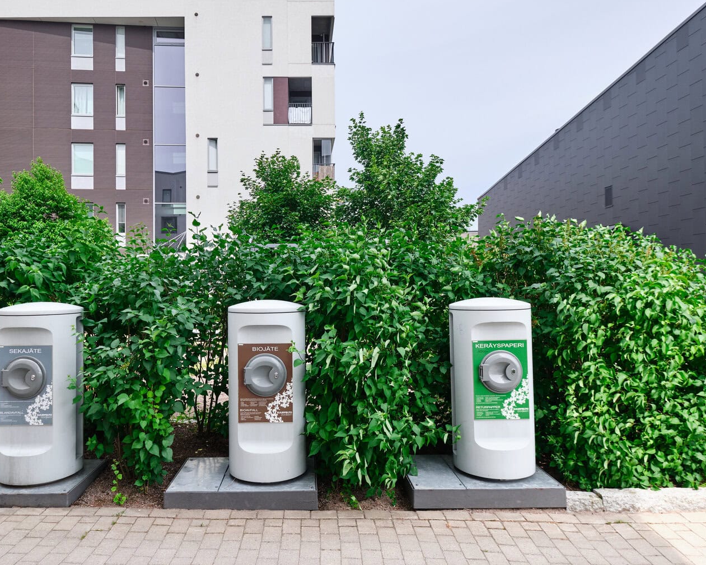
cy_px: 280
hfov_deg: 70.0
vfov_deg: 58.8
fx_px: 502
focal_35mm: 24
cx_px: 309
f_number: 4
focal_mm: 13.8
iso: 200
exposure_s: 1/640
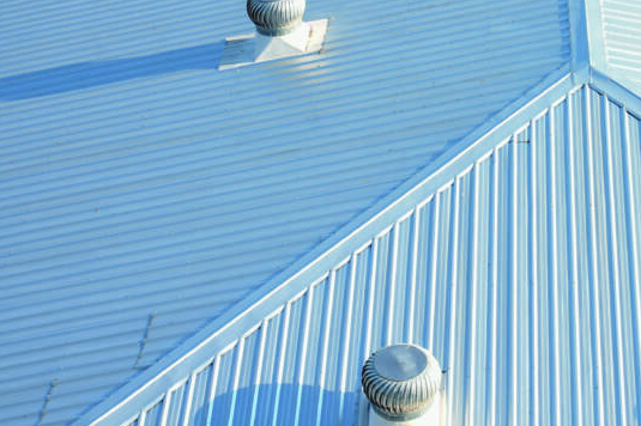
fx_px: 1797
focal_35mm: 101
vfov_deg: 13.4
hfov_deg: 19.9
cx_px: 569
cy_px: 41
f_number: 5.6
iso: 100
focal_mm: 30
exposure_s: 1/320
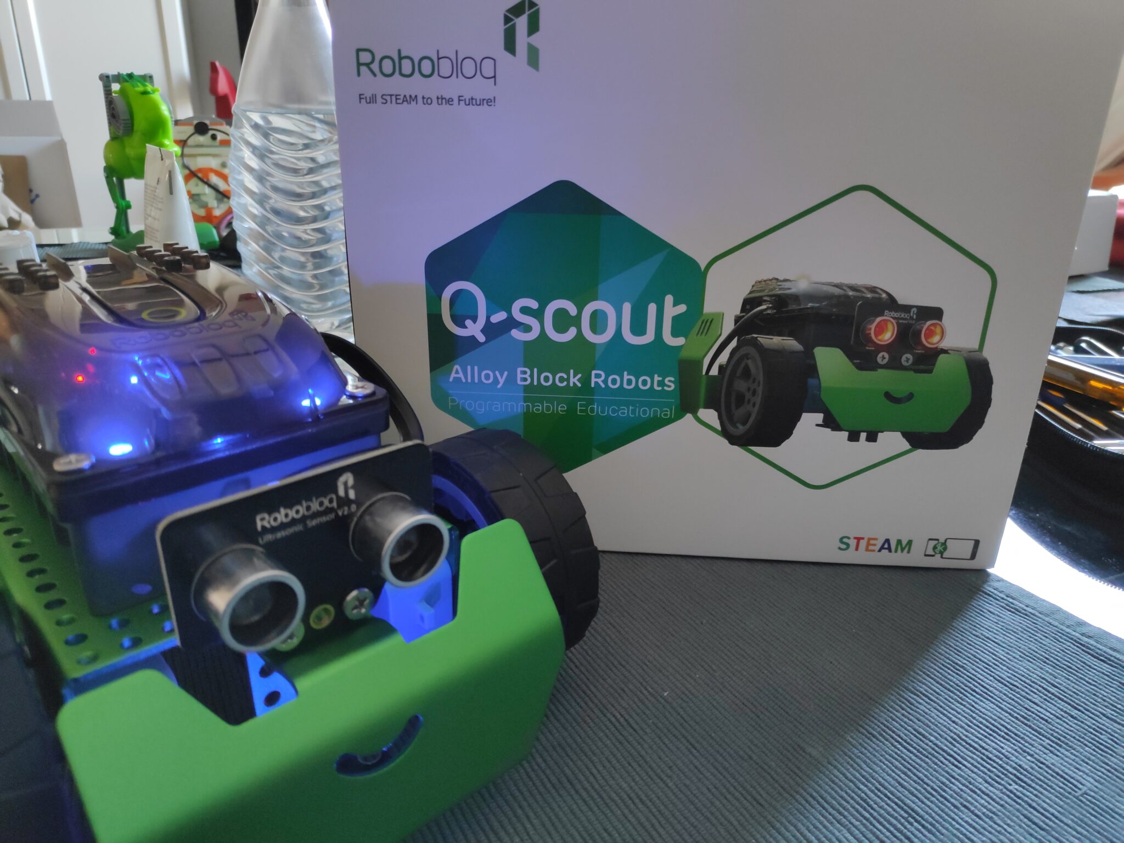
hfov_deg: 81.7
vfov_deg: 66.0
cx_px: 562
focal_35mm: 20
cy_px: 422
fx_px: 649
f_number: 1.9
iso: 522
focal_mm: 3.94
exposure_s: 1/50
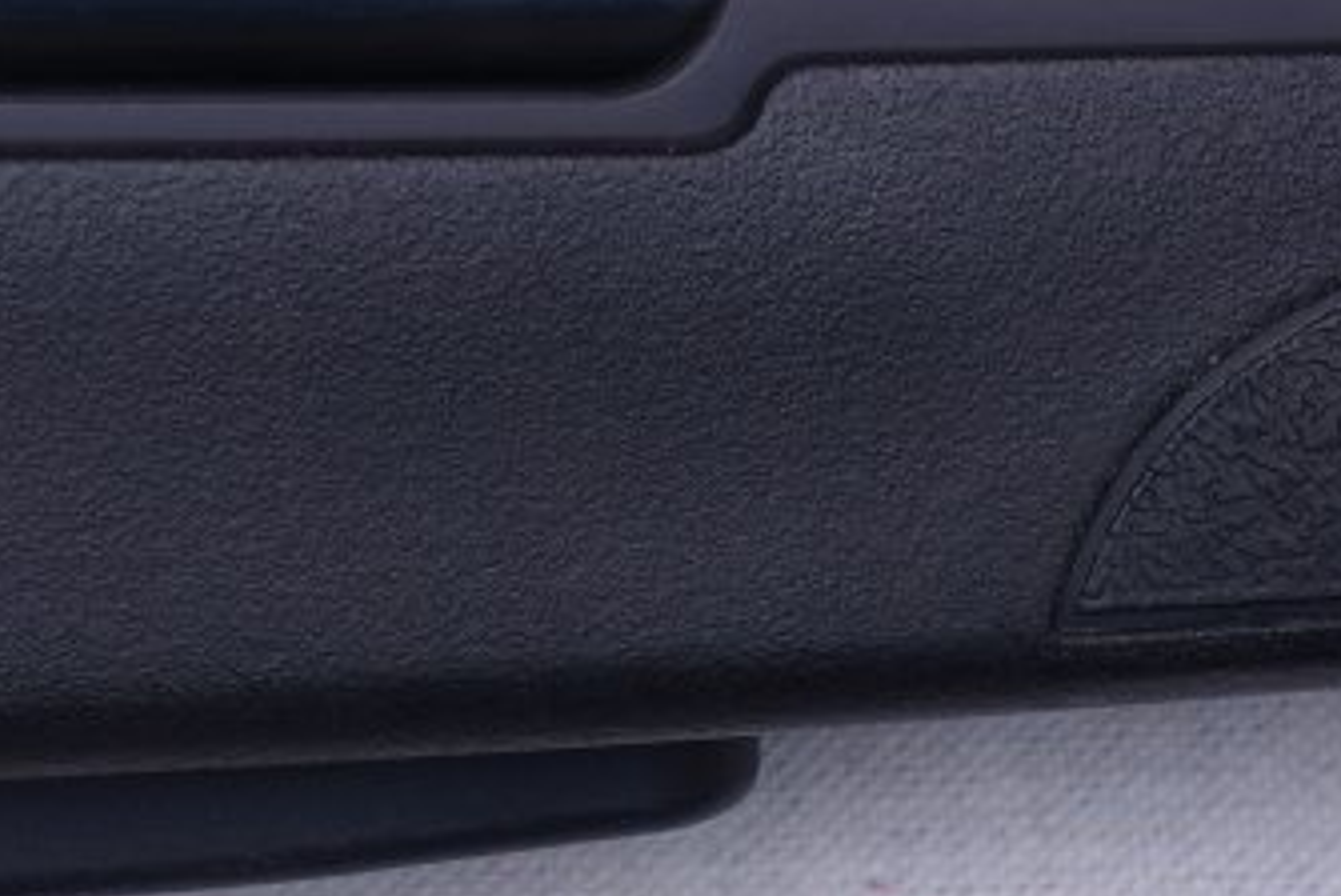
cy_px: -214
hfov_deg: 11.6
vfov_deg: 7.7
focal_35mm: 176
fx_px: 6562
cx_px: 60
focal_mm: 22.01
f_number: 3.5
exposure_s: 1/100
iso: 100
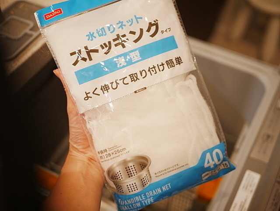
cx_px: 140
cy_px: 106
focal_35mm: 50
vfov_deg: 29.1
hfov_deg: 38.2
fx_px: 405
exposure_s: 1/60
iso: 320
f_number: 1.7
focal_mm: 25
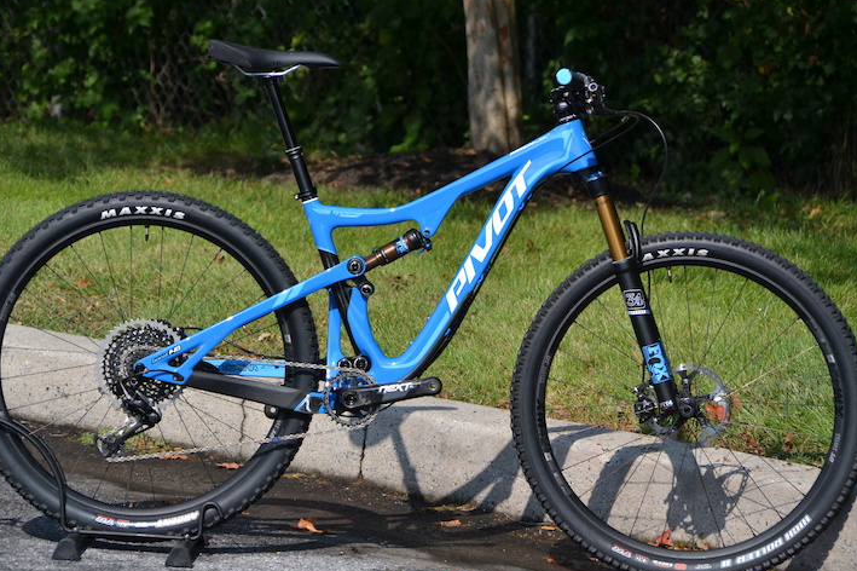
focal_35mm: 246
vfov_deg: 5.6
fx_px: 5843
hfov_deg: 8.4
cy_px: 291
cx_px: 396
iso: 800
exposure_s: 1/4000
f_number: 5.6
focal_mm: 145
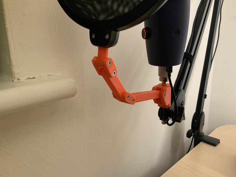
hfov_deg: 58.4
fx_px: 211
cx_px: 121
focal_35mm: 31
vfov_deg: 45.4
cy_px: 87
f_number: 1.8
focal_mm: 3
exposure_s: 1/60
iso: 160
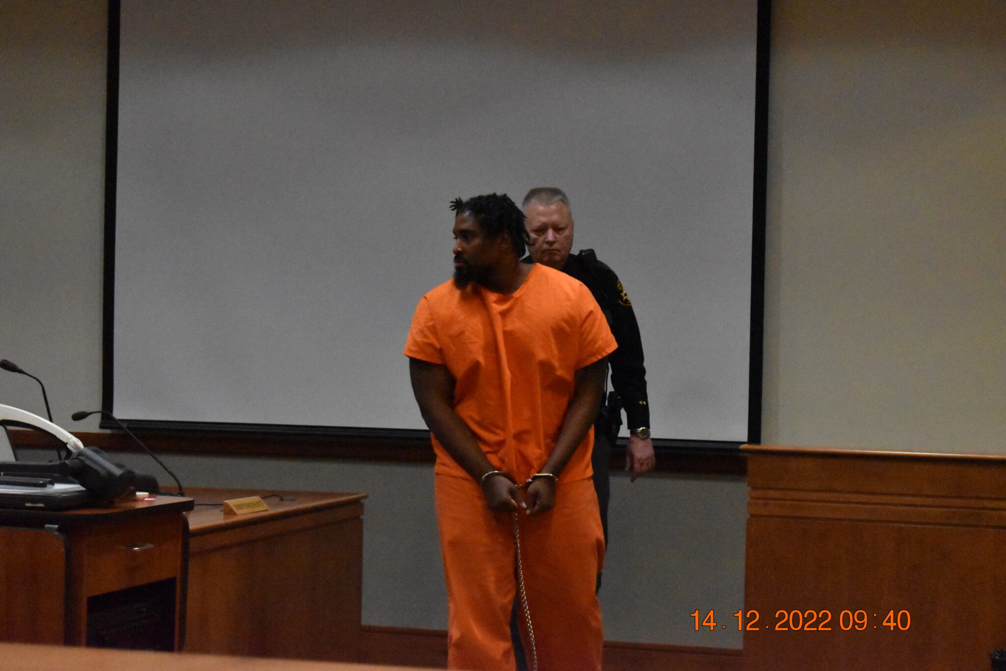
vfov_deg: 16.6
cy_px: 336
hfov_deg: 24.6
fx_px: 2305
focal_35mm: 82
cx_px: 503
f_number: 5.6
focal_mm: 55
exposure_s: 1/320
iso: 12800
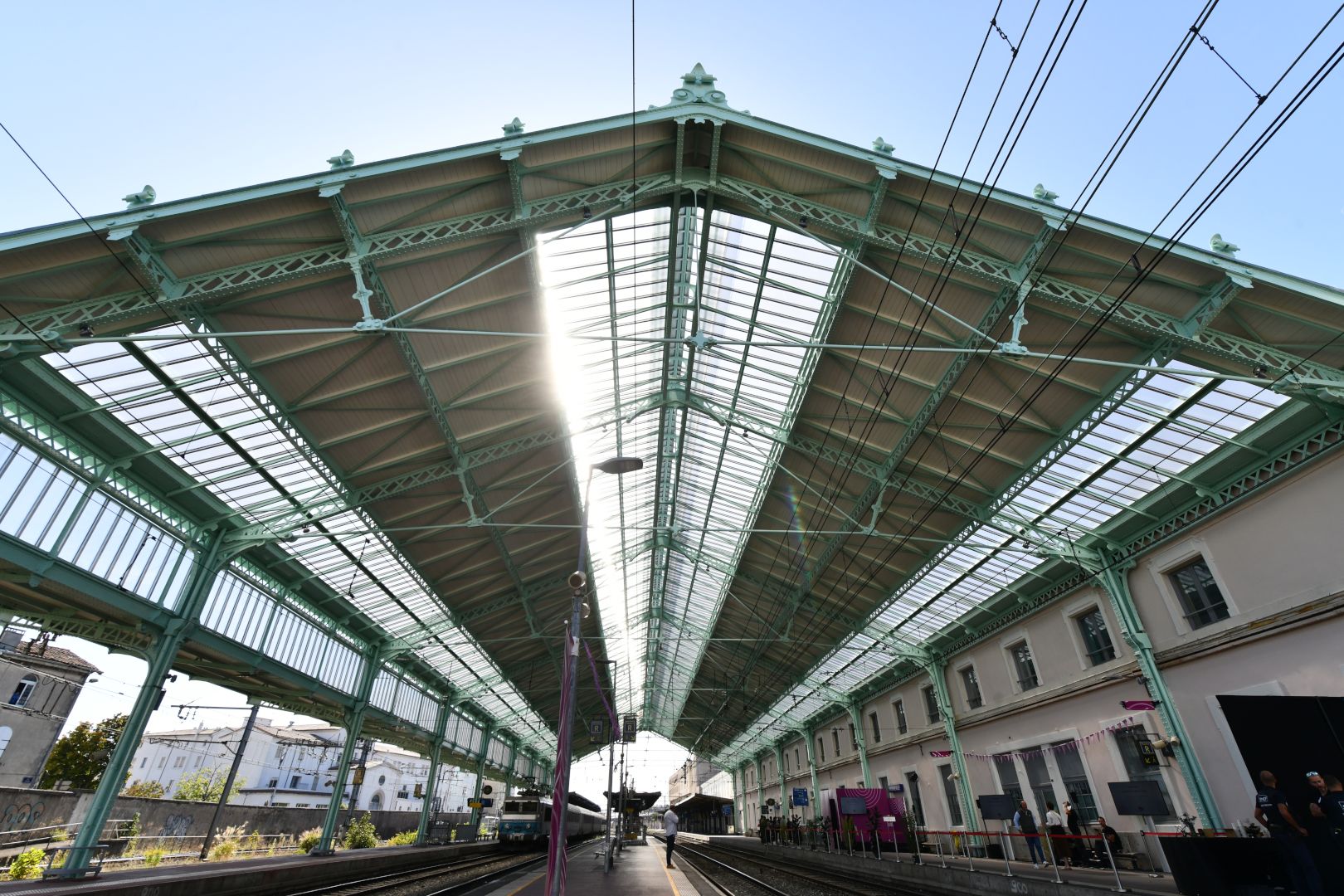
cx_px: 672
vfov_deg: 73.7
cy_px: 448
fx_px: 597
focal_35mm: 16
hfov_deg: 96.7
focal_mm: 16
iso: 320
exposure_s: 1/320
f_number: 10
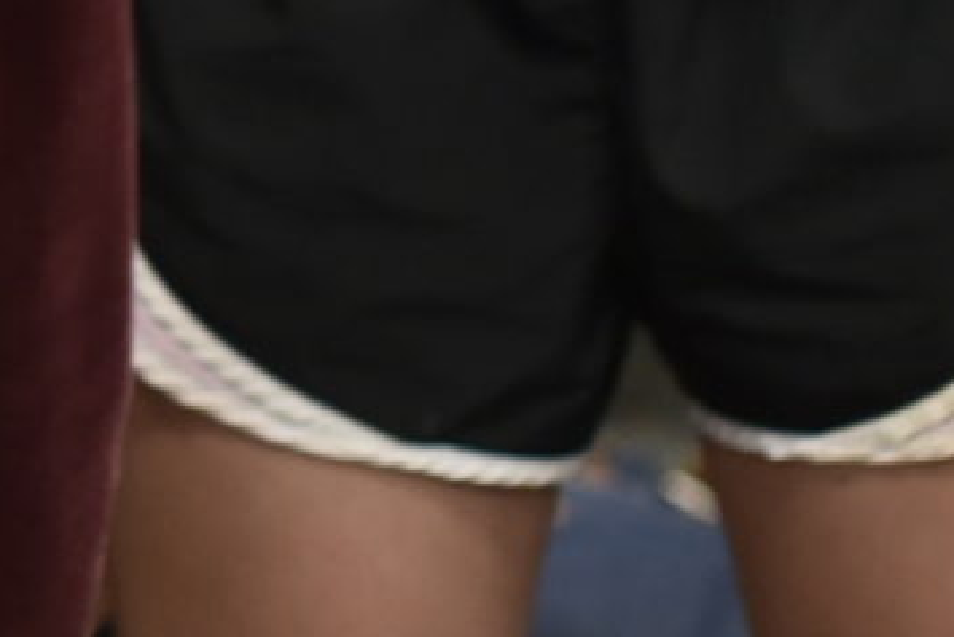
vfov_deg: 3.8
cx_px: -1384
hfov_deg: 5.5
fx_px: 9570
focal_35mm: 361
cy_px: -867
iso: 1000
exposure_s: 1/80
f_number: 2.8
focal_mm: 50
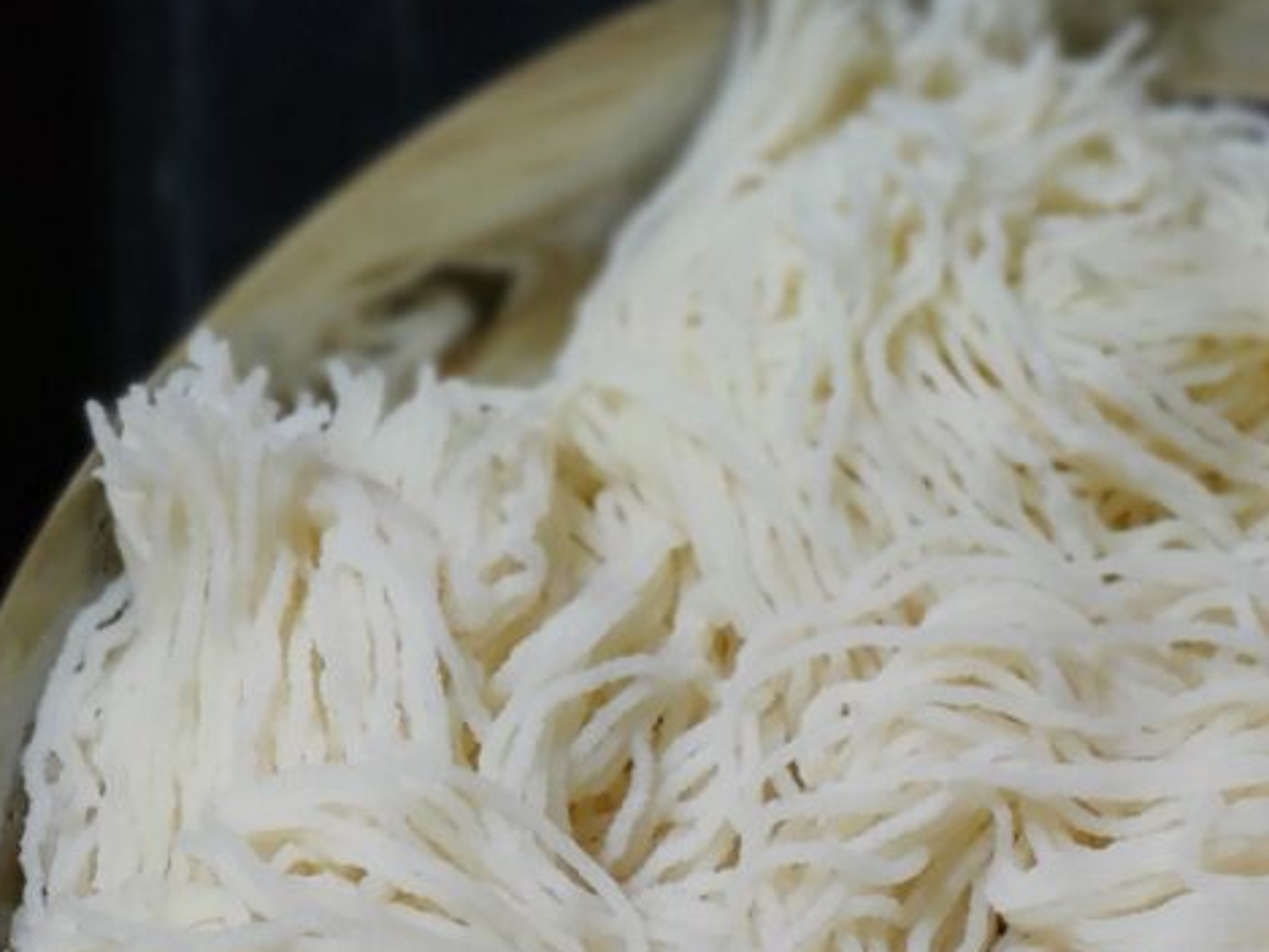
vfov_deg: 10.2
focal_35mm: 144
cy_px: 1025
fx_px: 5280
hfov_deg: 13.5
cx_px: 1358
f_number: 2.2
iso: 2000
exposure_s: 1/50
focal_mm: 6.22
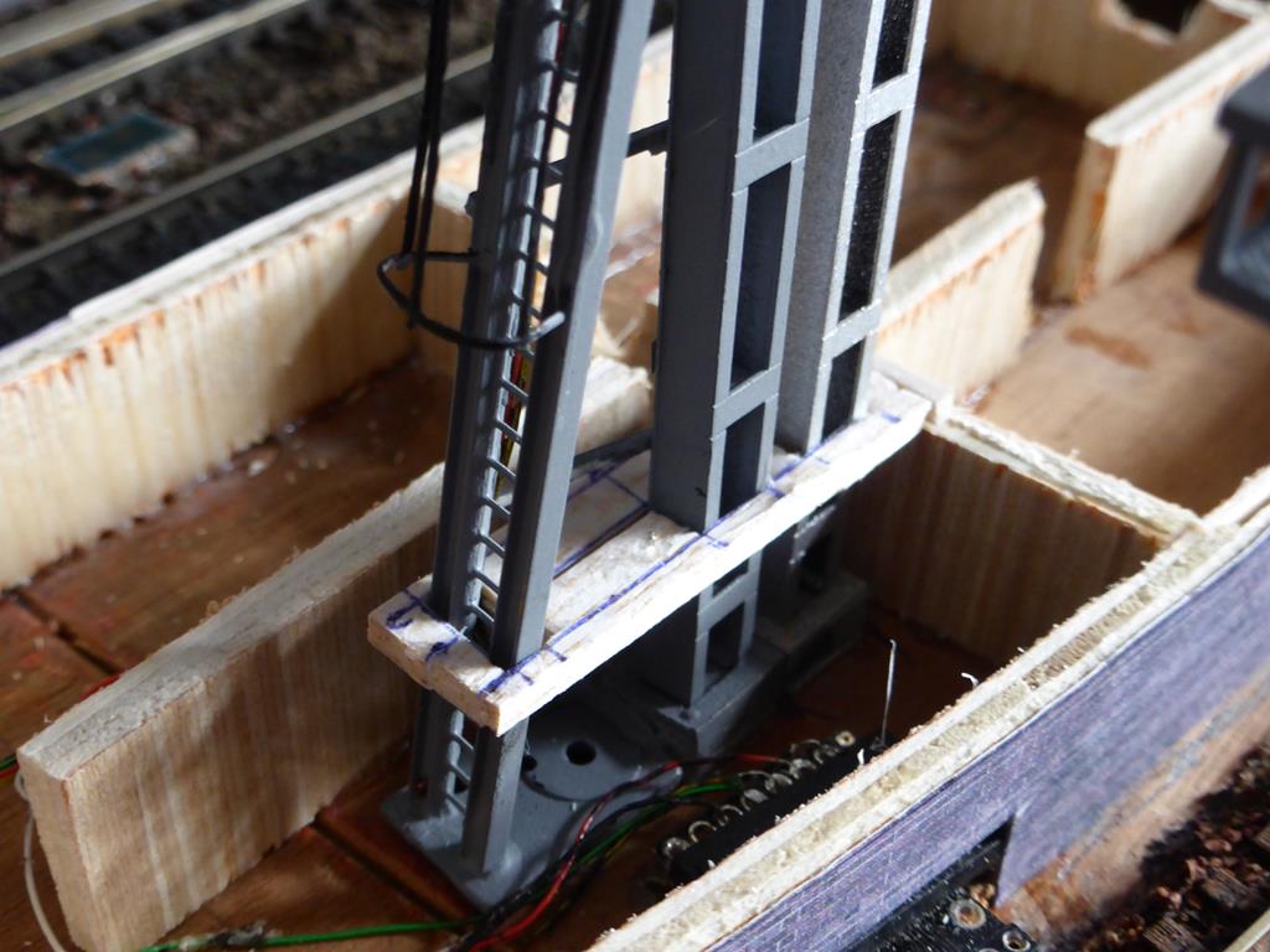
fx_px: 1688
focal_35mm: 46
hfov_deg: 41.2
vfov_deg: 31.5
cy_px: 476
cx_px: 635
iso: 400
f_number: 4.1
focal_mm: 7.9
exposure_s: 1/8
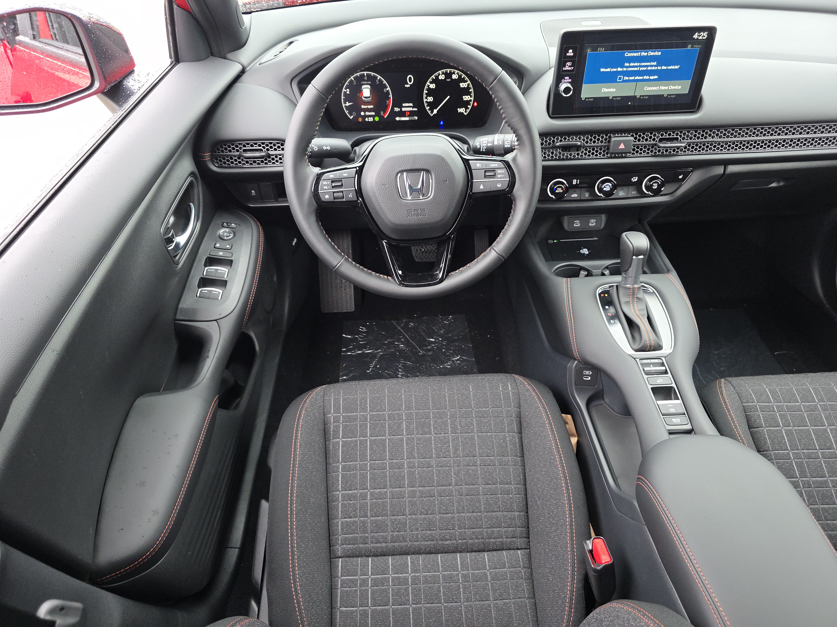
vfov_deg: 58.9
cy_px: 314
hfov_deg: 73.9
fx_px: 556
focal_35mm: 23
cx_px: 418
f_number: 1.7
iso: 250
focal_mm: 6.3
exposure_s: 1/120
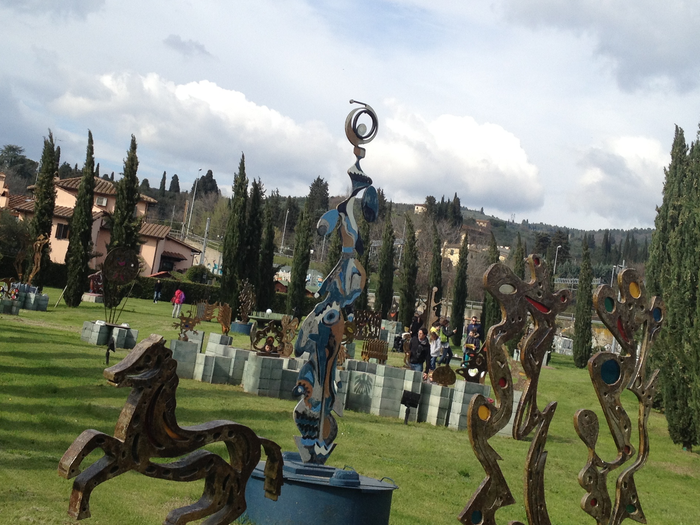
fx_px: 1213
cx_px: 349
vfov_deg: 24.4
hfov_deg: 32.2
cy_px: 203
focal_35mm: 60
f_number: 2.4
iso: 50
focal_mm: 4.28
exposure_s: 1/1672
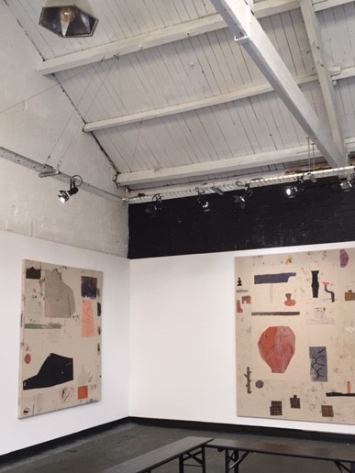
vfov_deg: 50.9
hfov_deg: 39.6
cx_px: 202
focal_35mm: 36
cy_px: 289
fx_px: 492
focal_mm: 4.15
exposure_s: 1/33
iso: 64
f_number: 2.2
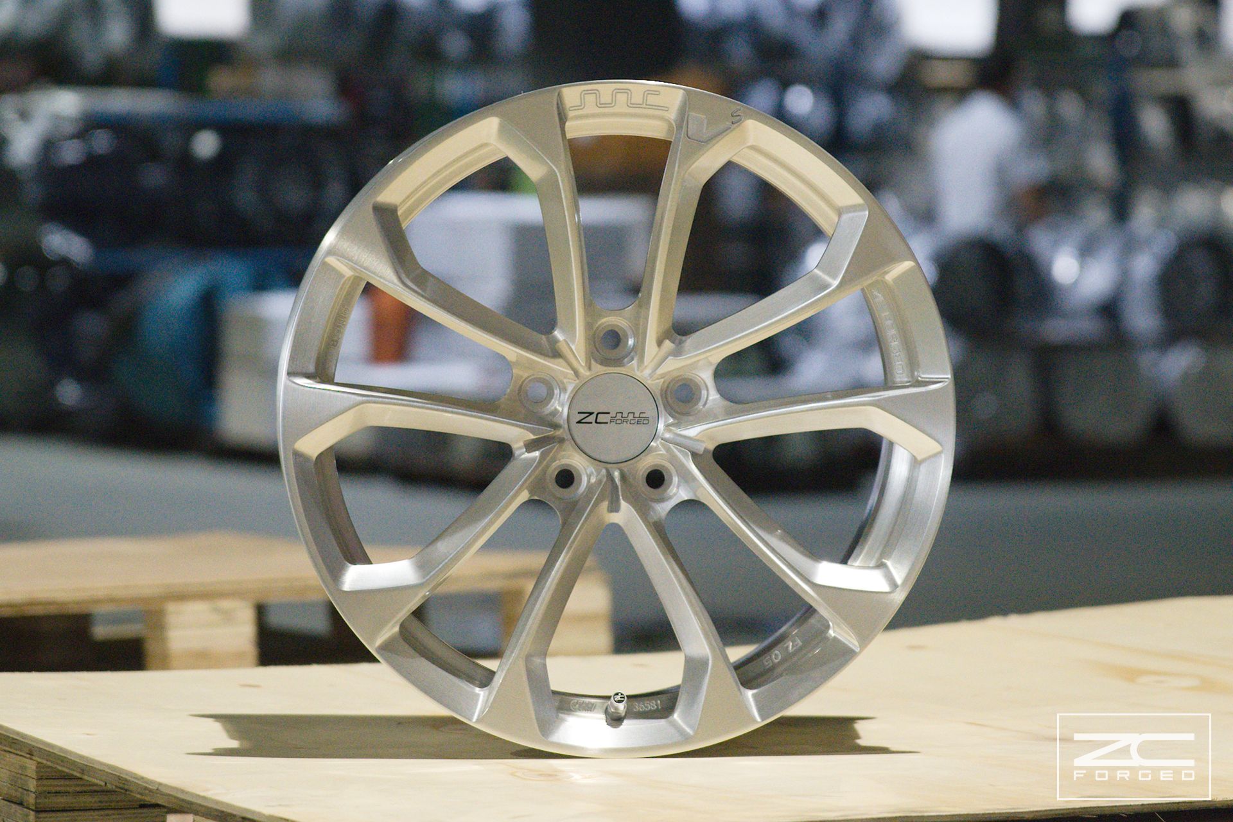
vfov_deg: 13.0
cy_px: 411
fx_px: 3596
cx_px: 616
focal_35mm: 105
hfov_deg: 19.5
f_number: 4
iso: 6400
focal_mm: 105
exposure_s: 1/160
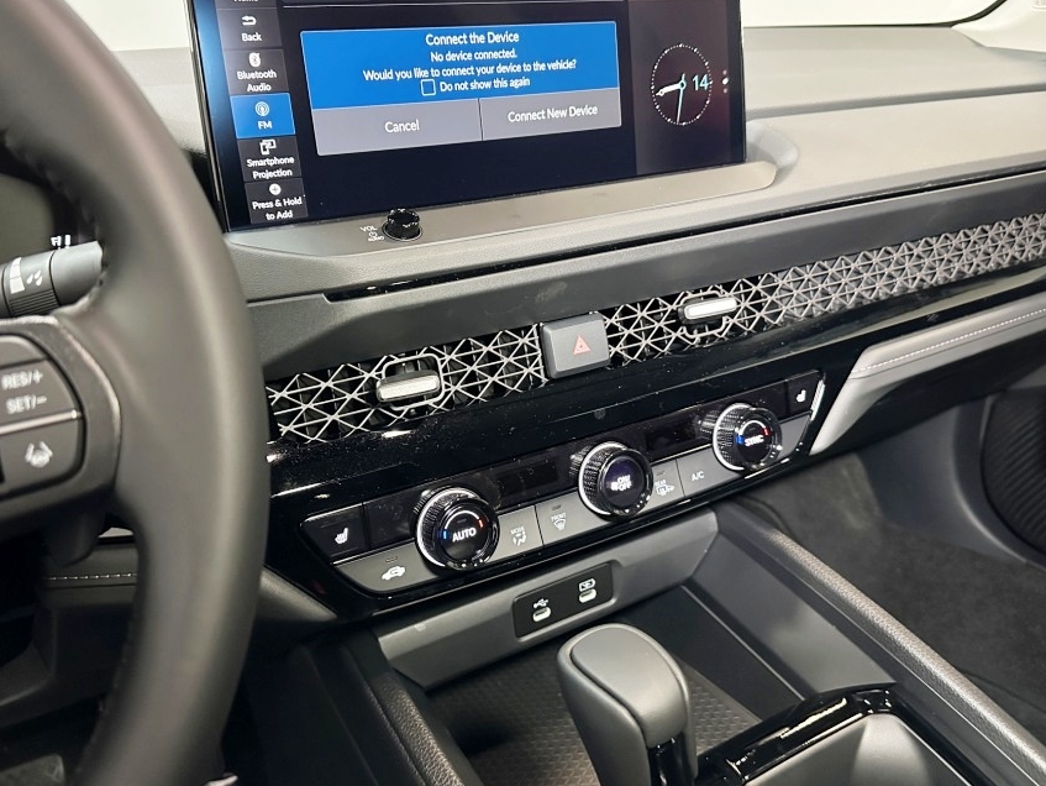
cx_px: 496
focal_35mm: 29
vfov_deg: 48.2
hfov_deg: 61.6
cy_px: 362
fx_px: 877
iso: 800
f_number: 1.78
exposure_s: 1/30
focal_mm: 6.86
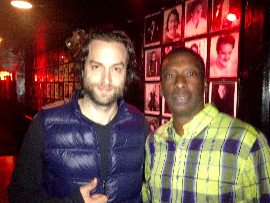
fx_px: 273
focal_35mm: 35
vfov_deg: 40.7
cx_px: 135
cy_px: 102
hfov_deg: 52.6
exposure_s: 1/16
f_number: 2.4
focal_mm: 4.28
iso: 640
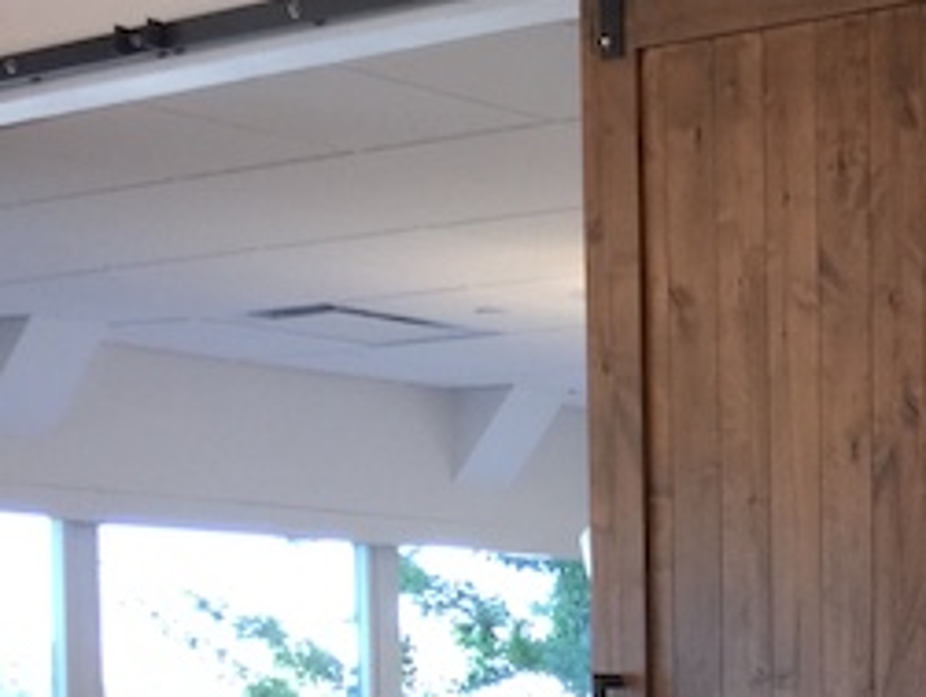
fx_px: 2679
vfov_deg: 14.2
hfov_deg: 16.9
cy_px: 926
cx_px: 1570
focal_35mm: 100
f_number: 2.2
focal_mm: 4.15
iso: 40
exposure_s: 1/60
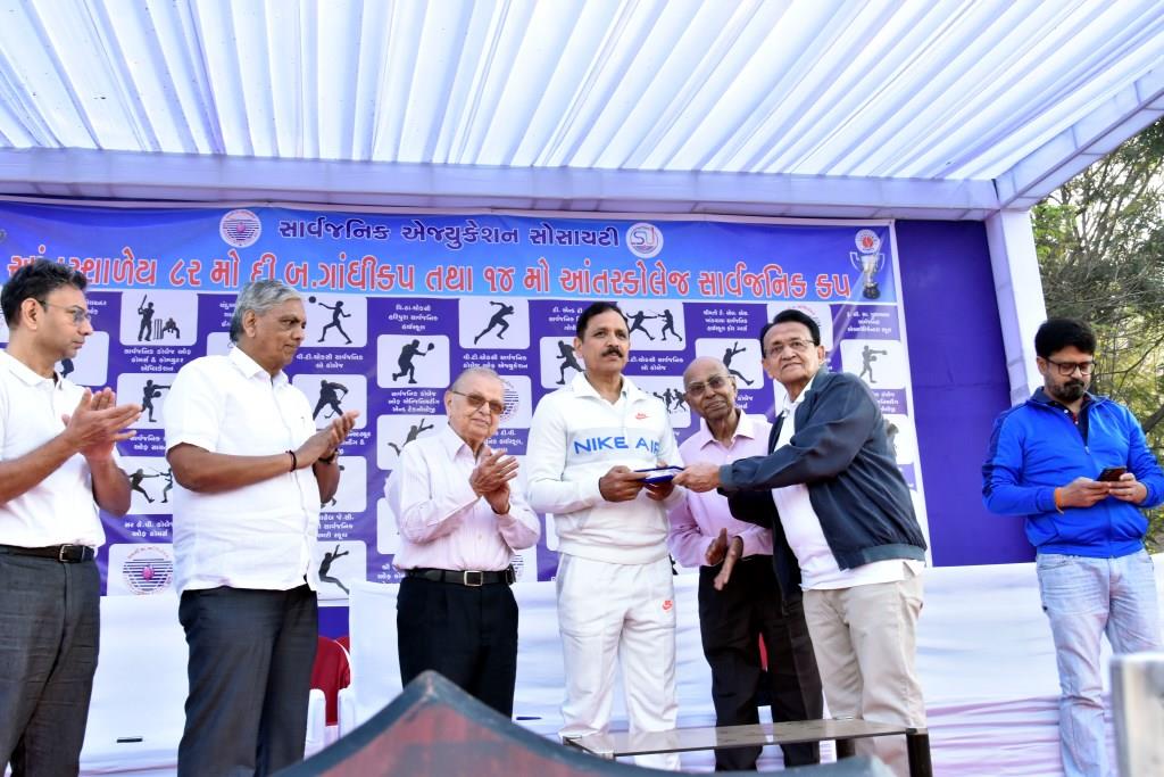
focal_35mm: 36
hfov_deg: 53.1
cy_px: 388
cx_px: 582
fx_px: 1164
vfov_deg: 36.9
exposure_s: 1/160
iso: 1250
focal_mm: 24
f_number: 7.1
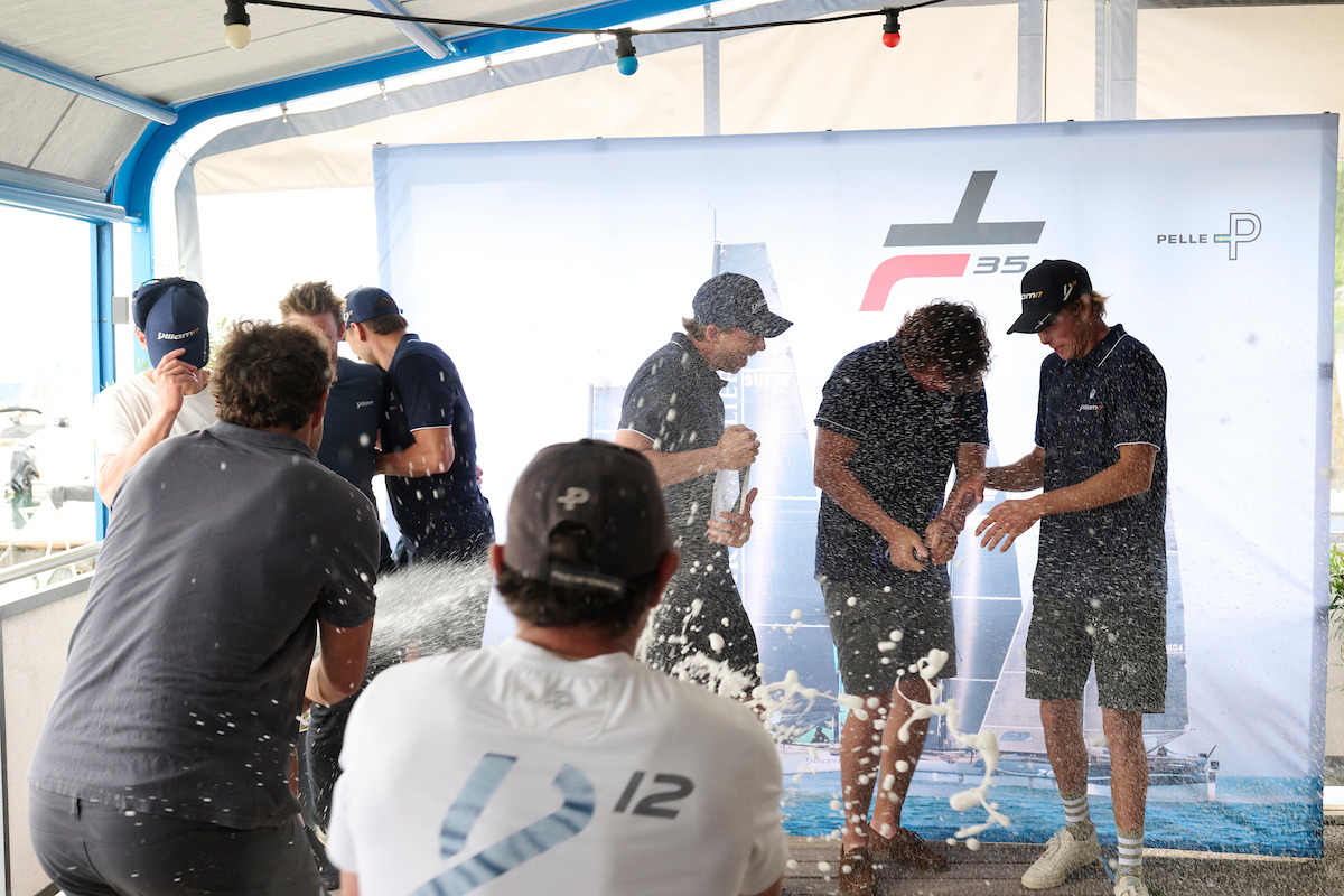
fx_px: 1568
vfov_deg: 31.9
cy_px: 448
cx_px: 672
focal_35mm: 42
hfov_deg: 46.4
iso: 1600
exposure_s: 1/250
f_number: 6.3
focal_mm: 42
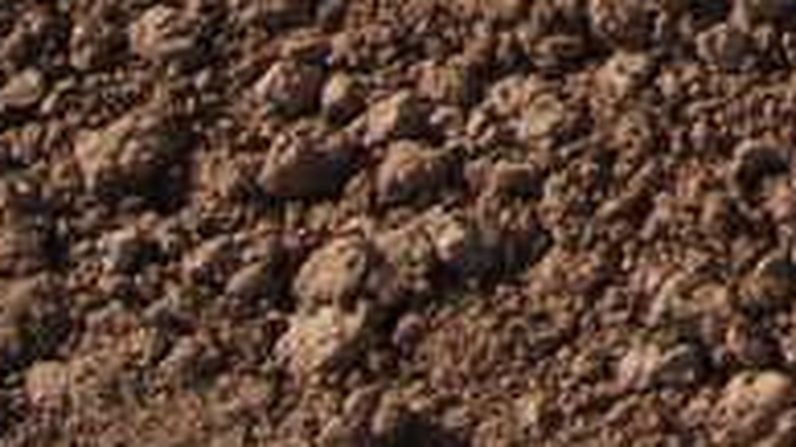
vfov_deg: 4.6
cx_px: 2121
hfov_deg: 8.1
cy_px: -1462
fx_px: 5043
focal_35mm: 239
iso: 100
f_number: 6.3
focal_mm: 20
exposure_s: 1/500
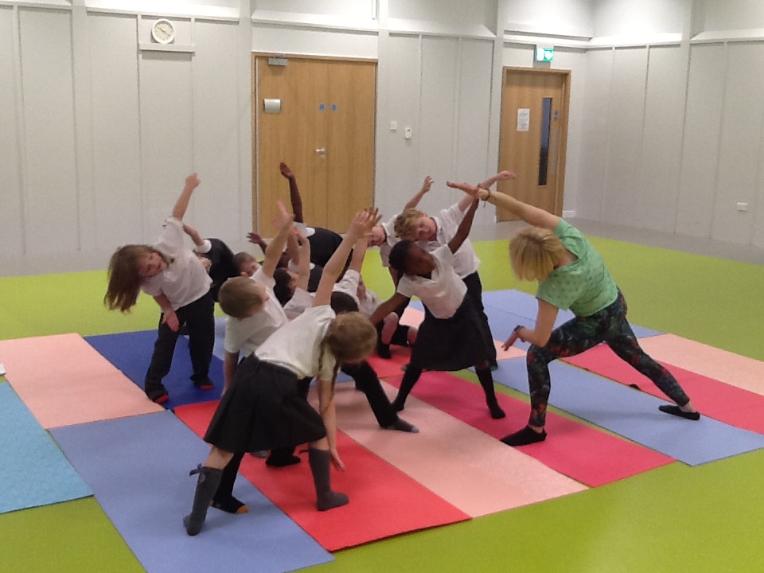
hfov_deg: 42.9
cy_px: 286
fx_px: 971
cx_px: 382
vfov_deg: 32.9
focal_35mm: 44
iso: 50
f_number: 2.4
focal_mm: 2.03
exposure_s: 1/33
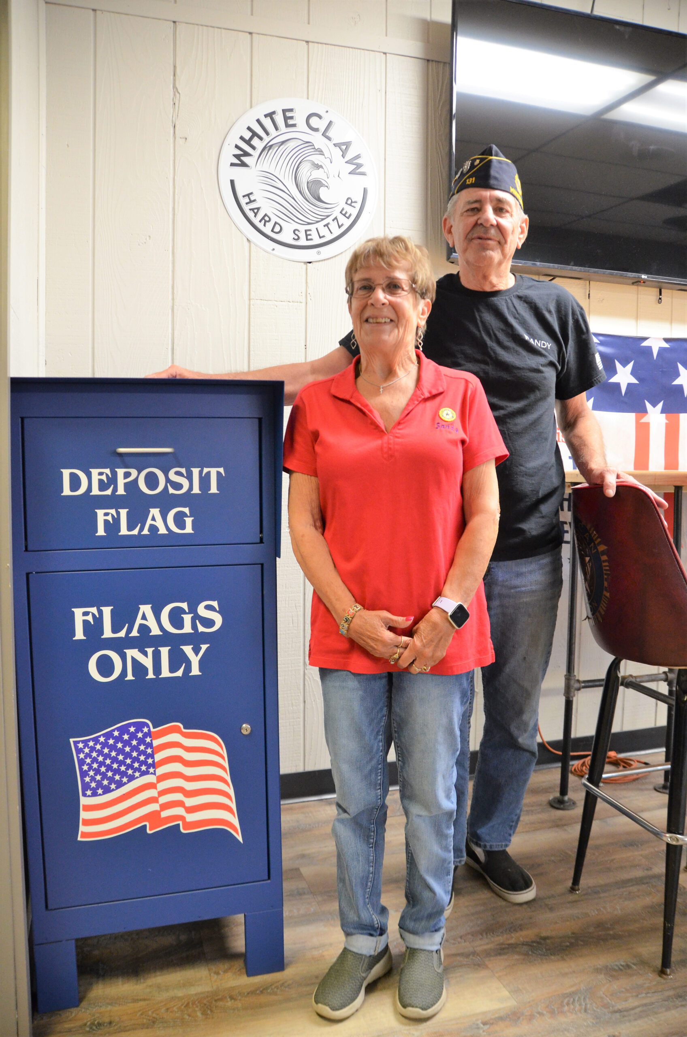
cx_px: 344
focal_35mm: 27
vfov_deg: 67.5
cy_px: 518
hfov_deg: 47.7
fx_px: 776
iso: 1600
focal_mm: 18
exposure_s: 1/60
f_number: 3.5
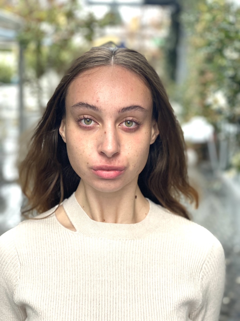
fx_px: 481
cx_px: 120
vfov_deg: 36.8
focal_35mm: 52
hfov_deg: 28.0
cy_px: 160
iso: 100
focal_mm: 6
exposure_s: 1/122
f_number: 2
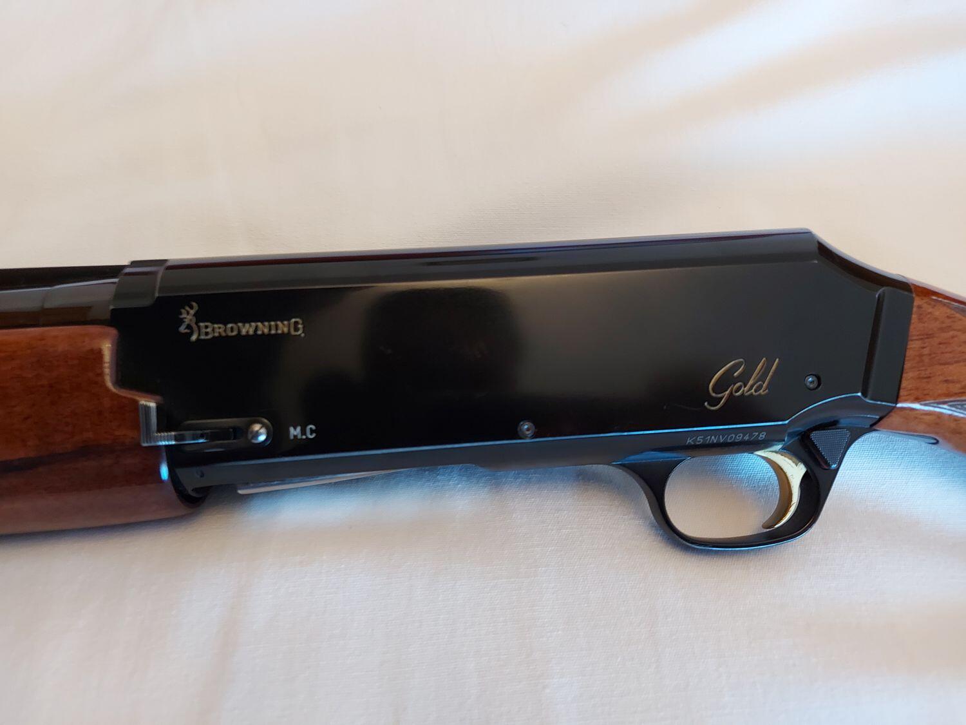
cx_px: 483
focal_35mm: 24
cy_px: 362
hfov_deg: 71.6
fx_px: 670
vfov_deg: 56.8
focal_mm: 5.23
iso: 250
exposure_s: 1/25
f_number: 1.8
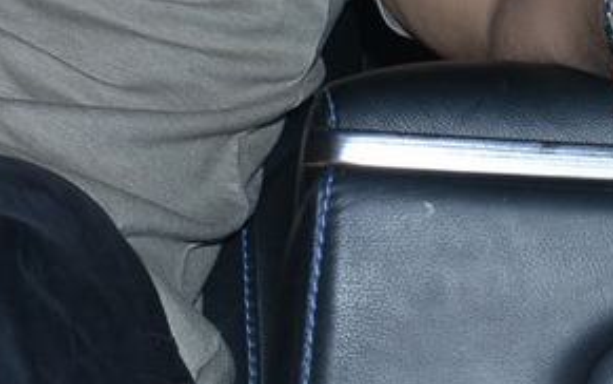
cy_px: -333
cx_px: 708
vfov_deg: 3.1
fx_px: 7102
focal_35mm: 425
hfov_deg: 4.9
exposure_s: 1/125
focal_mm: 75
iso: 500
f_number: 8
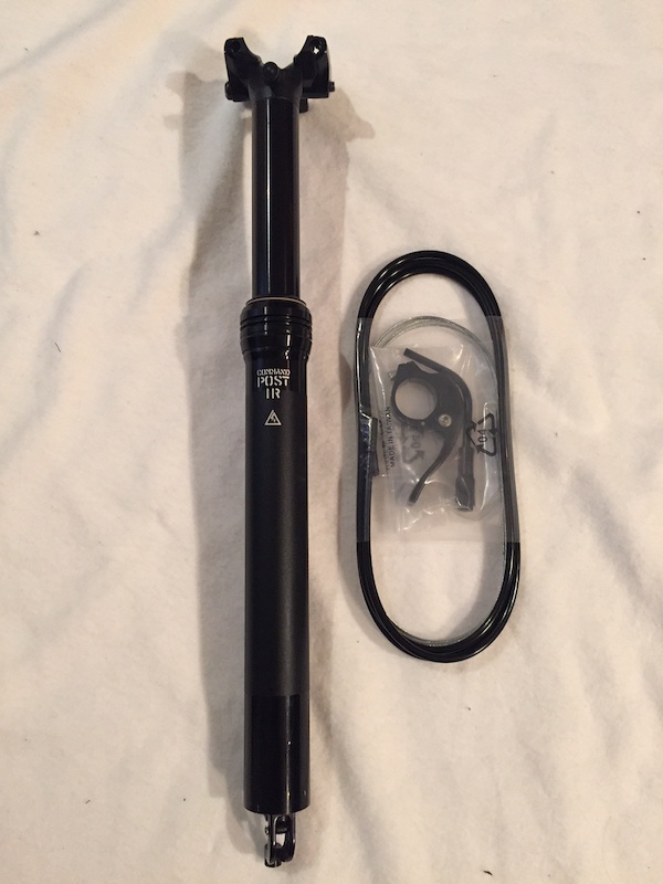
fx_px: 741
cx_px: 332
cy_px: 442
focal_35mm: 29
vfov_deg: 61.7
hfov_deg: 48.2
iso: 250
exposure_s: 1/17
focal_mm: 4.15
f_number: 2.2
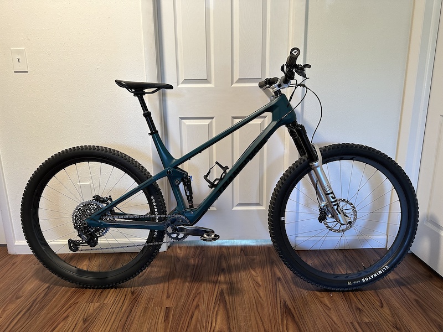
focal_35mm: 24
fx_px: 307
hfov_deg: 71.6
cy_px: 166
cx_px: 222
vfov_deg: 56.8
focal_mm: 6.86
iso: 200
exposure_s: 1/60
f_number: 1.78
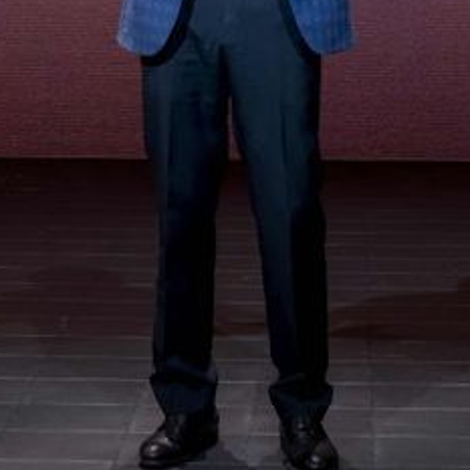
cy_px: -224
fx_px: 2489
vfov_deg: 10.4
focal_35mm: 162
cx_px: 248
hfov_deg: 10.8
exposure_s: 1/125
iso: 2000
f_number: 7.1
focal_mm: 37
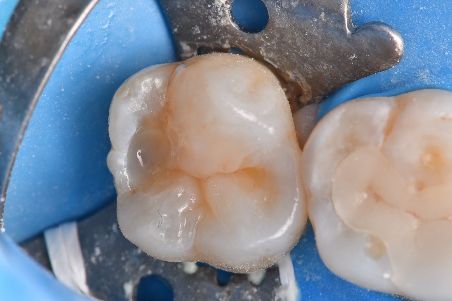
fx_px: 1970
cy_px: 150
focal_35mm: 157
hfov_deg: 13.1
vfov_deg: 8.7
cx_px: 226
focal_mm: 105
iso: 200
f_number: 32
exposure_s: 1/160
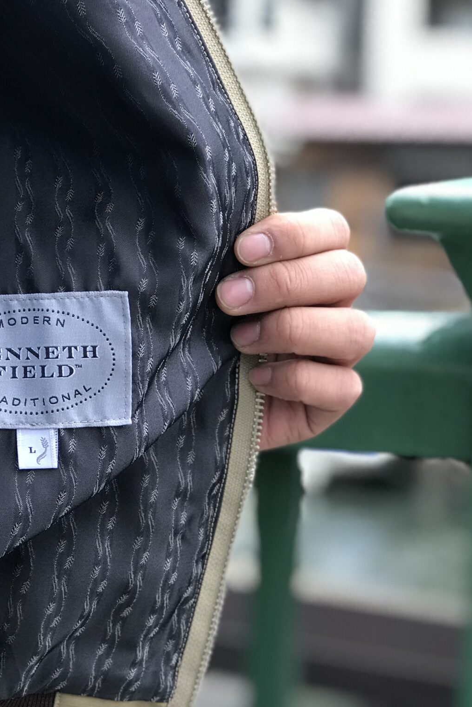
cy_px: 350
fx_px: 1573
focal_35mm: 80
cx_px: 7
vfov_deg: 25.4
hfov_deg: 16.7
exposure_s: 1/60
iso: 40
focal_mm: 6.6
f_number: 2.8
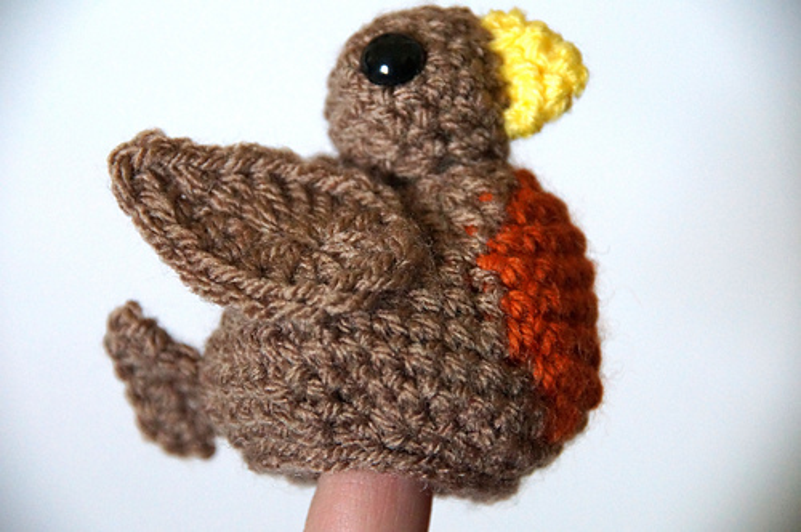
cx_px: 400
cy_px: 266
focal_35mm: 202
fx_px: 4500
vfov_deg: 6.8
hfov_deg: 10.2
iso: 3200
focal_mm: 135
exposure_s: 1/160
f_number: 5.6
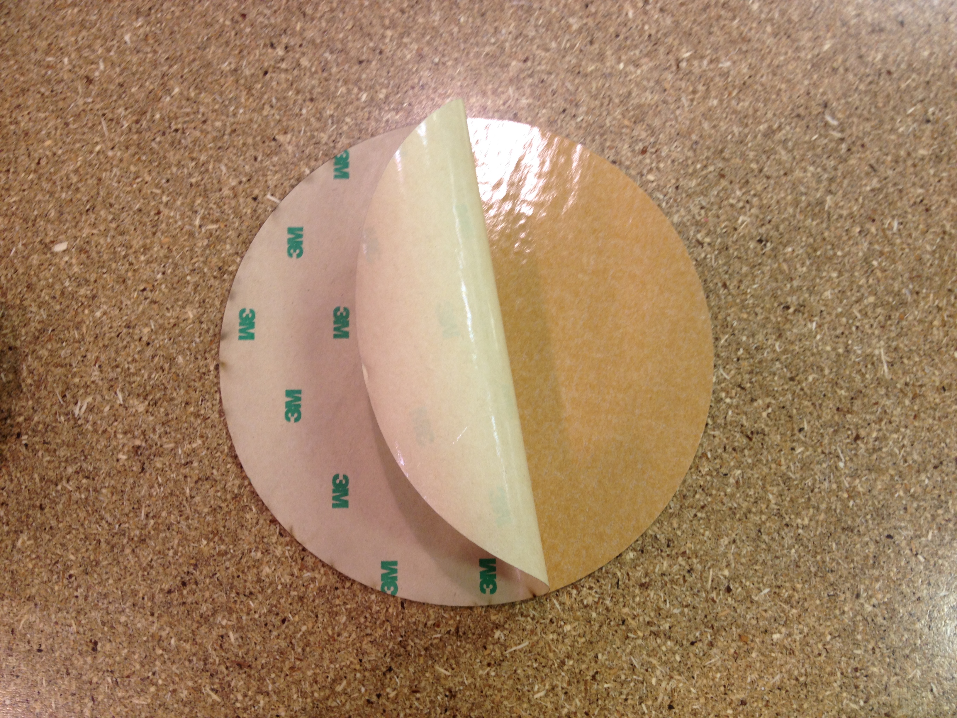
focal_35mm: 35
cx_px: 478
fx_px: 968
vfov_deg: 40.7
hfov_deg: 52.6
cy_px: 359
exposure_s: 1/20
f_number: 2.4
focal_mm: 4.28
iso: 50
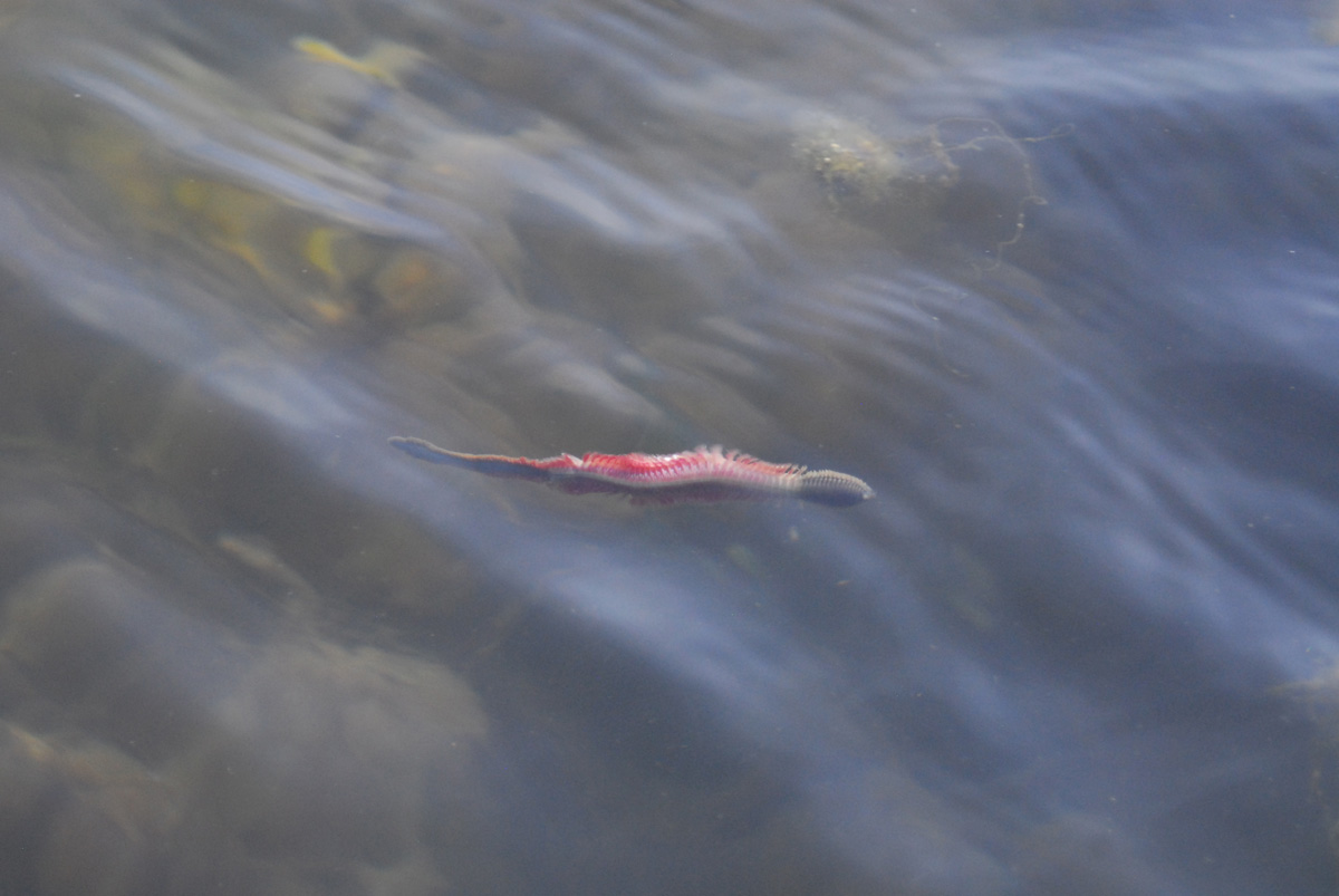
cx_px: 670
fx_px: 4468
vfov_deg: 11.5
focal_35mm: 120
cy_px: 448
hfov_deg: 17.0
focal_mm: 80
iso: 800
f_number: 5.6
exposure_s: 1/320
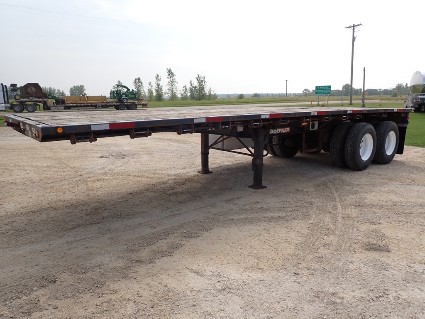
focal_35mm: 25
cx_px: 212
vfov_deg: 54.9
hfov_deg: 69.4
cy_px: 160
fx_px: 307
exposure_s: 1/1000
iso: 100
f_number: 2.8
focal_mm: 4.5
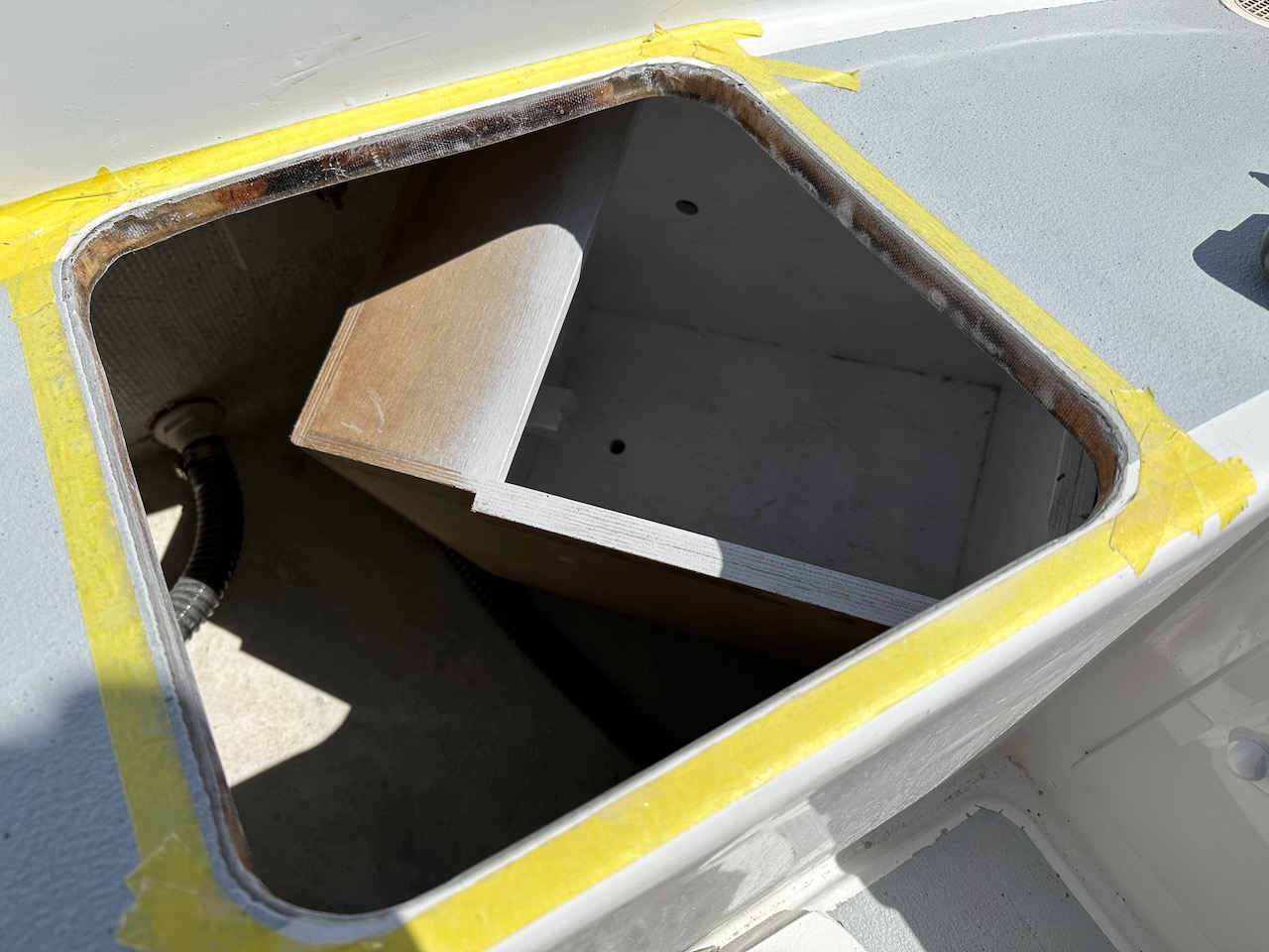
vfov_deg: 56.8
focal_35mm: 24
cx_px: 634
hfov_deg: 71.6
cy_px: 476
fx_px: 880
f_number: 1.78
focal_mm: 6.86
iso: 80
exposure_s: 1/10753
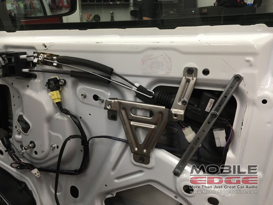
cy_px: 102
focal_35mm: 29
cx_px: 136
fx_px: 229
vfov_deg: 48.2
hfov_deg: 61.7
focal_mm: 4.15
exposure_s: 1/30
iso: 125
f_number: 2.2
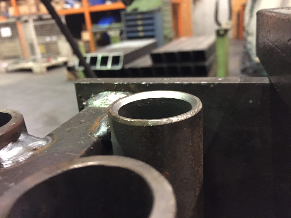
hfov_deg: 61.7
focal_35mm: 29
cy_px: 109
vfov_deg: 48.2
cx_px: 146
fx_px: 244
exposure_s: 1/17
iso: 400
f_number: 2.2
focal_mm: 4.15
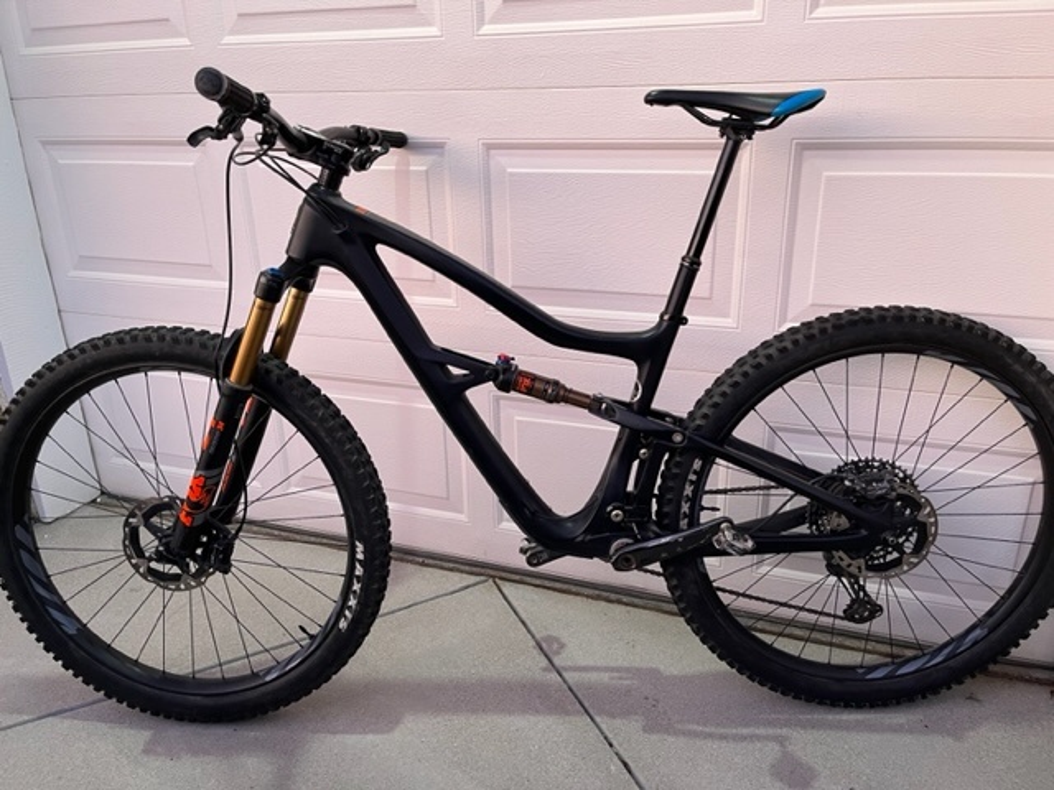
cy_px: 395
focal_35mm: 26
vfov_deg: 53.1
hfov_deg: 67.3
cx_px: 527
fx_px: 792
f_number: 1.6
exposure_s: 1/60
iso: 160
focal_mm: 5.1
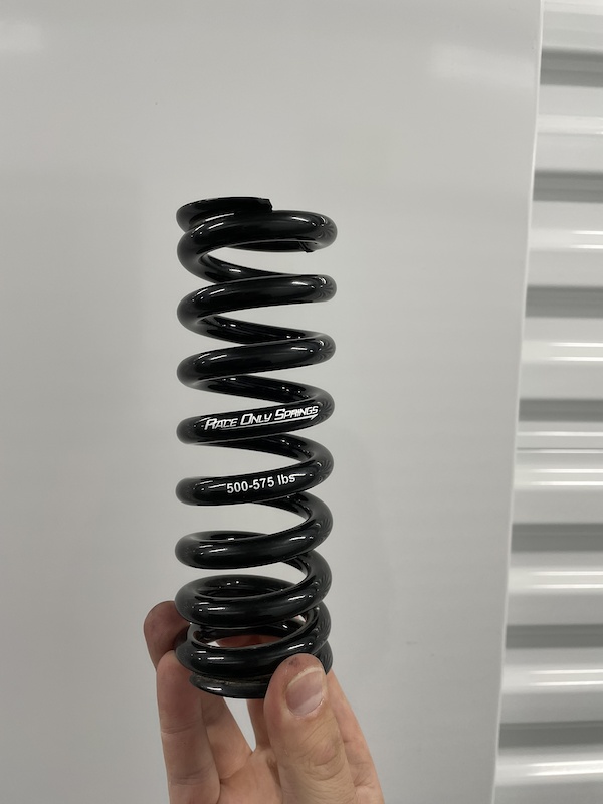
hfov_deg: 53.1
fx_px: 604
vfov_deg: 67.3
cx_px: 302
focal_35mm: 26
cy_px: 402
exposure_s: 1/115
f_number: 1.6
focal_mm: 4.2
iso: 125
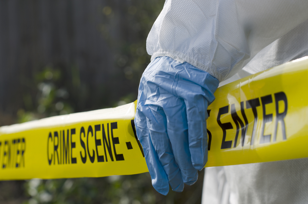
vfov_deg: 18.1
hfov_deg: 27.0
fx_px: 640
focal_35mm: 75
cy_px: 102
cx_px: 154
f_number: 5.6
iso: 100
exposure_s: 1/200
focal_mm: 50
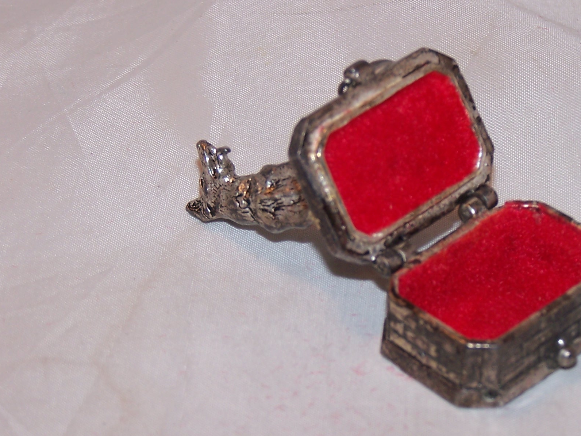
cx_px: 416
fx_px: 2551
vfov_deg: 9.8
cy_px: 268
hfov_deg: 13.0
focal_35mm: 152
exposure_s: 1/90
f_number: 3.2
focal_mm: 17.5
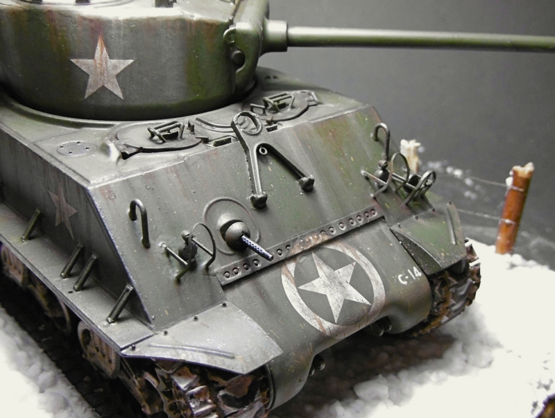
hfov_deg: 43.8
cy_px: 209
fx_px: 691
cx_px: 278
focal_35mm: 43
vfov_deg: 33.7
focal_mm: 7.7
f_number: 3.8
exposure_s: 1/60
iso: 320
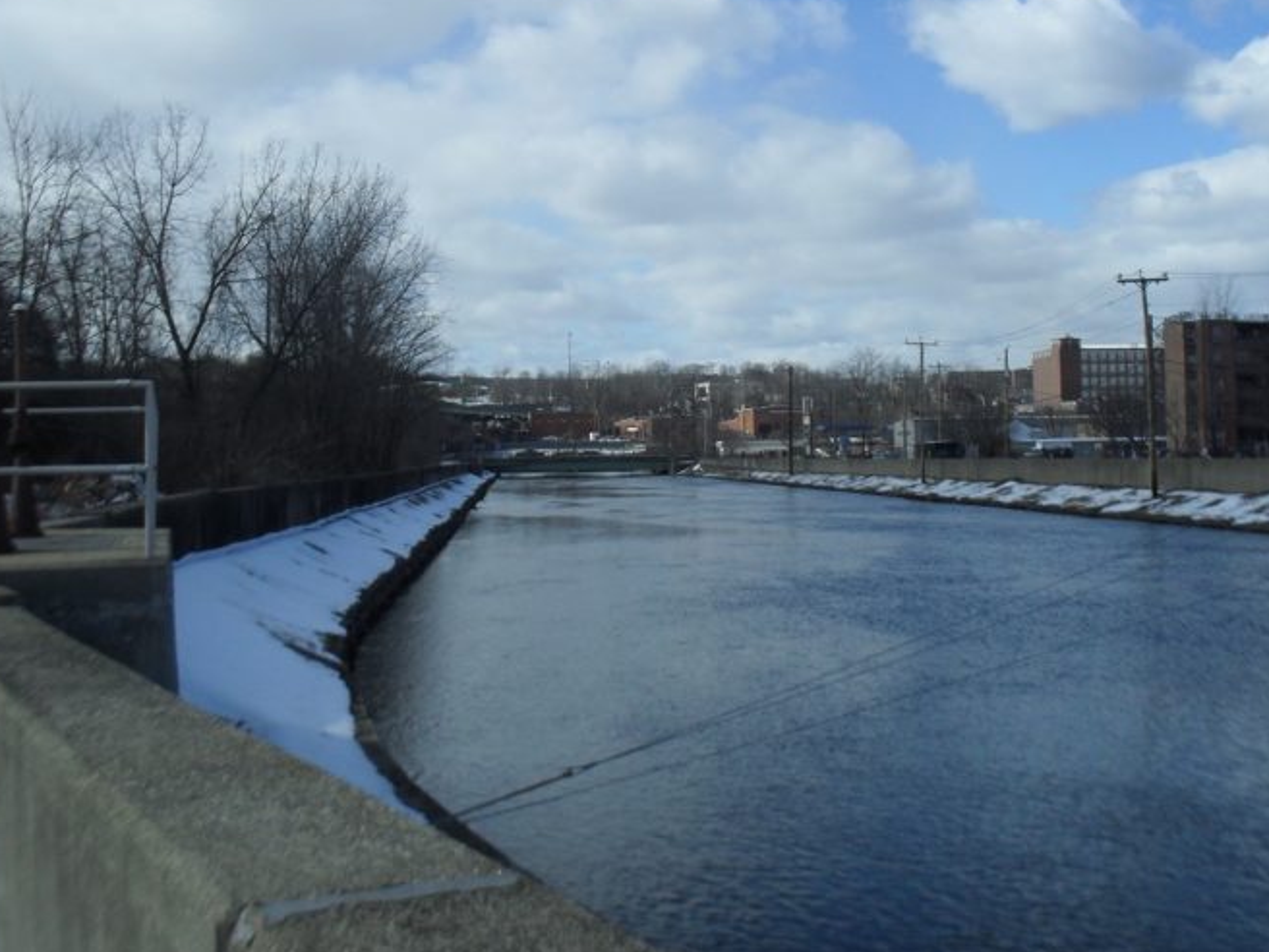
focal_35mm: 41
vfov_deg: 35.1
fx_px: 1503
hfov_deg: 45.7
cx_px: 687
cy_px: 435
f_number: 8.4
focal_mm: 6.3
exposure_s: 1/350
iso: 100
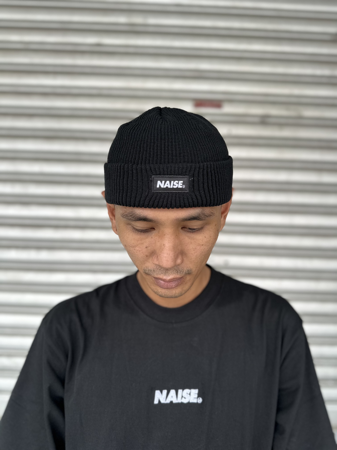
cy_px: 225
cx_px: 168
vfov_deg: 71.6
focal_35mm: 24
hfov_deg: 56.8
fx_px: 312
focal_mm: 6.86
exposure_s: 1/276
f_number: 1.78
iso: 80
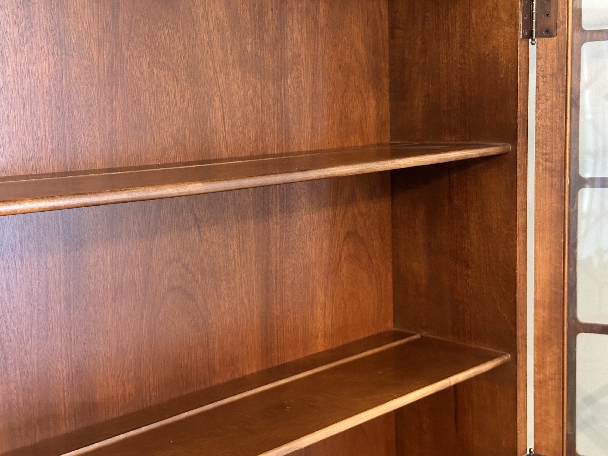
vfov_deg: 30.3
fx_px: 843
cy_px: 228
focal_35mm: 48
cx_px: 304
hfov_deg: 39.7
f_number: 1.78
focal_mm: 6.86
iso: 640
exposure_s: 1/24
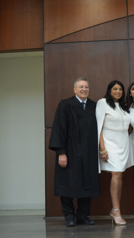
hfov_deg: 17.8
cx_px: 112
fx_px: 424
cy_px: 118
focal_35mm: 67
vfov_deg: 31.4
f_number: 4.2
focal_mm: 28
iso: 3600
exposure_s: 1/60
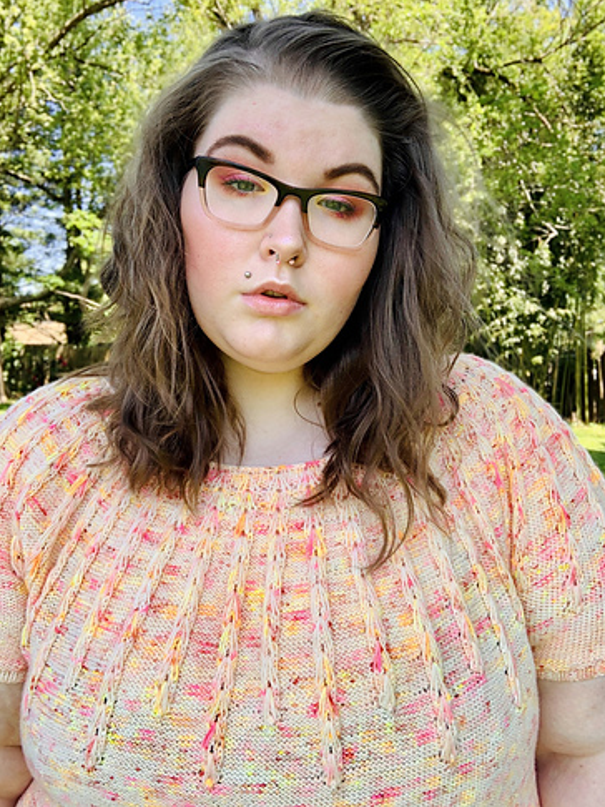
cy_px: 393
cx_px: 307
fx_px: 769
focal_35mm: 33
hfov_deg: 43.0
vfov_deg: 55.3
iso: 25
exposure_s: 1/121
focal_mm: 2.87
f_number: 2.2
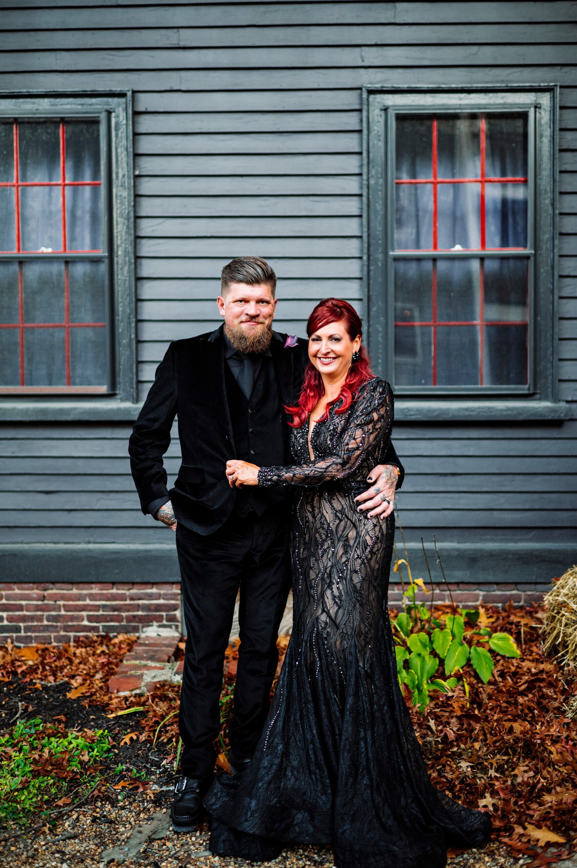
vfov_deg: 54.5
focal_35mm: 35
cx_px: 288
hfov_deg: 37.8
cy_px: 434
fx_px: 843
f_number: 1.8
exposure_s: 1/1000
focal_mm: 35
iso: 800
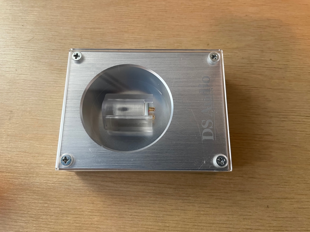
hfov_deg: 67.3
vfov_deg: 53.1
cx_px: 155
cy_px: 116
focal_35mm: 26
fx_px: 233
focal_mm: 4.2
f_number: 1.6
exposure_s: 1/50
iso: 200
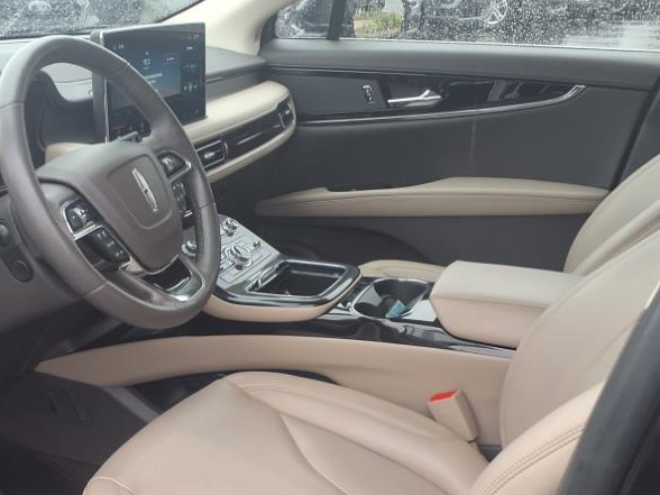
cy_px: 345
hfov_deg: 40.0
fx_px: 896
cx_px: 227
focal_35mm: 47
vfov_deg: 30.6
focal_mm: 3.58
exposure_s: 1/120
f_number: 1.9
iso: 64
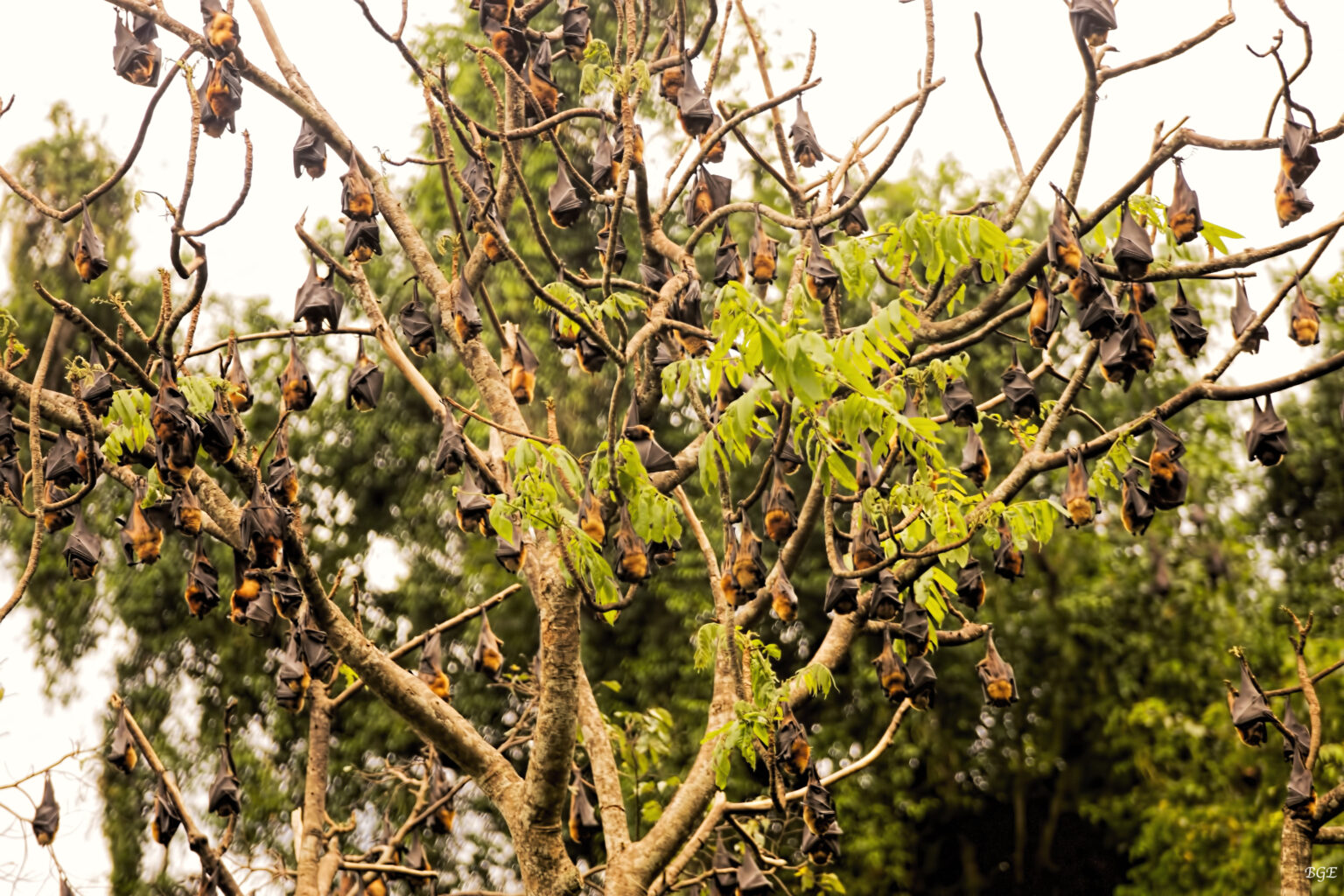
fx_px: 11199
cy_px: 448
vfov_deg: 4.6
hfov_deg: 6.9
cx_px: 672
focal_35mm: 300
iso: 1000
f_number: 5.6
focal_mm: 300
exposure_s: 1/1000
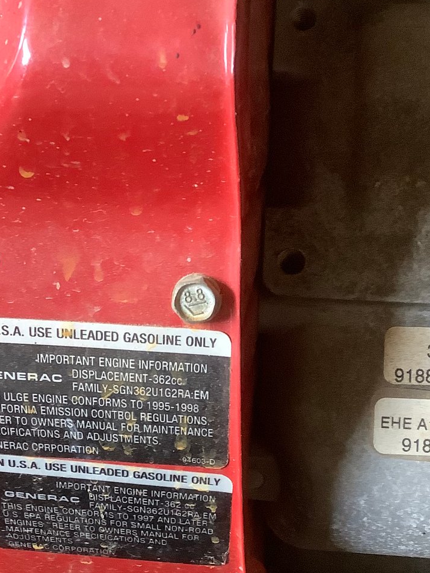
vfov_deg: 29.7
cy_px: 363
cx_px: 264
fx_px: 1077
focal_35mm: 65
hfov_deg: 22.5
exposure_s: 1/60
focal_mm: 3.3
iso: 320
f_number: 2.4
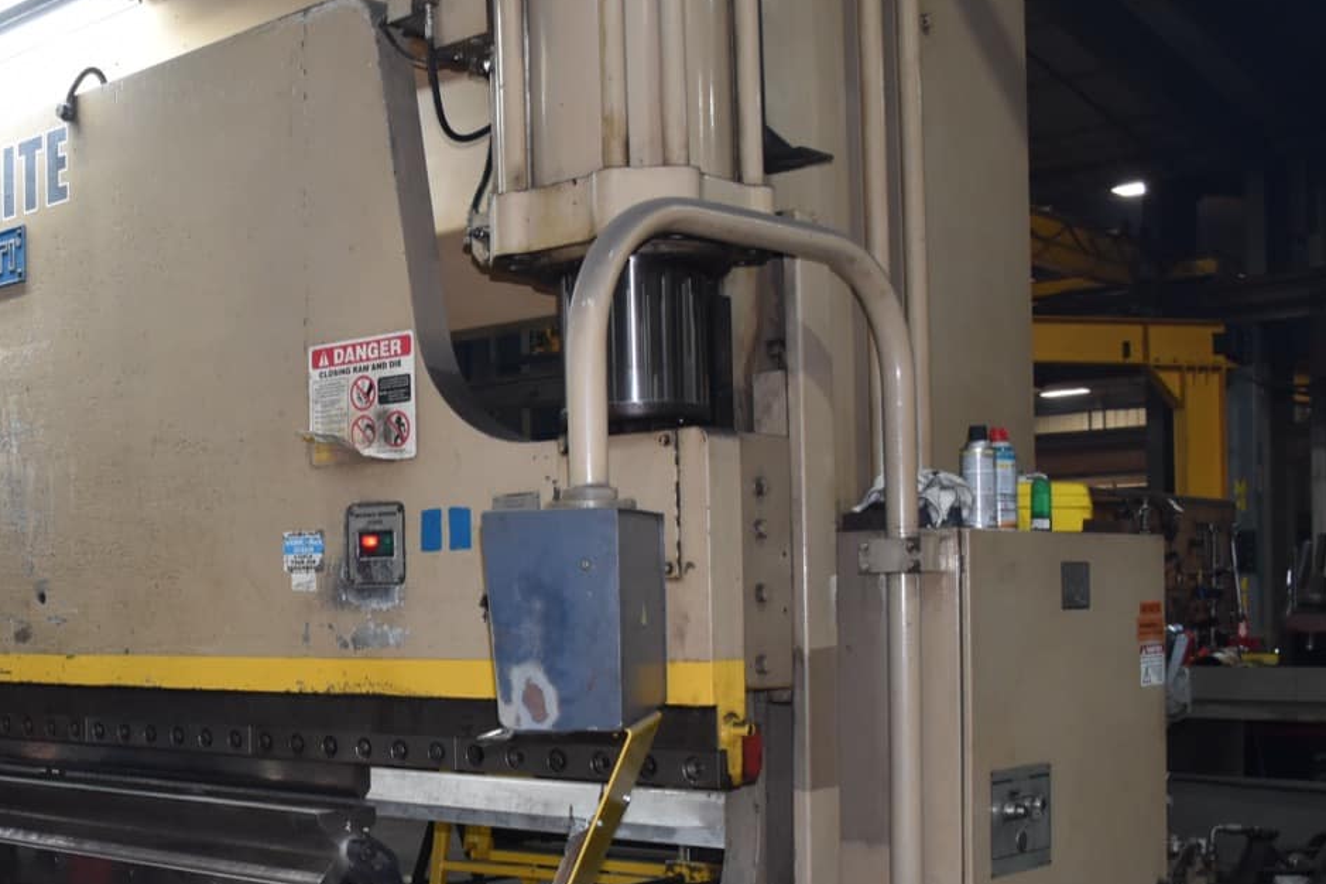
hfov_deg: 40.4
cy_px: 607
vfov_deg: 29.0
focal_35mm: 46
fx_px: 1694
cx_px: 202
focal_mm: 18
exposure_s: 1/60
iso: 800
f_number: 4
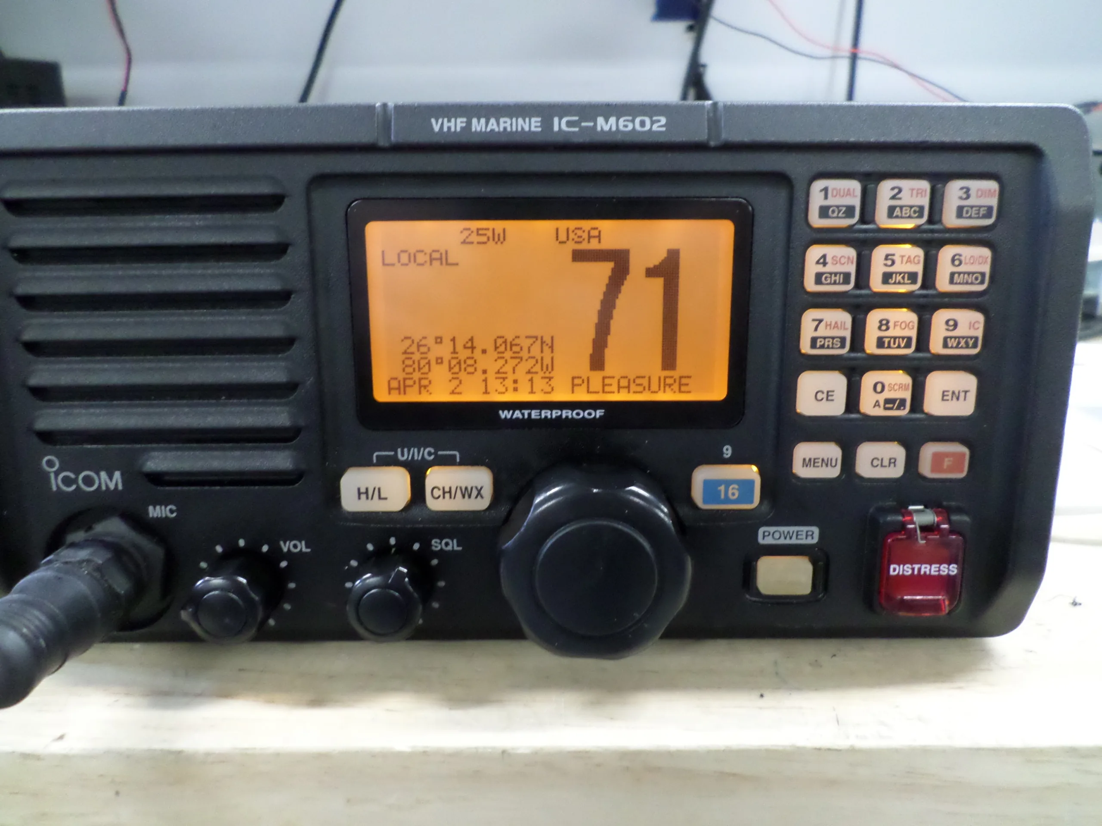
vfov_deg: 54.9
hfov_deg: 69.4
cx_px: 551
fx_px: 796
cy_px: 413
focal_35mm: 25
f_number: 2.5
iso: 400
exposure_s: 1/20
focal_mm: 4.5
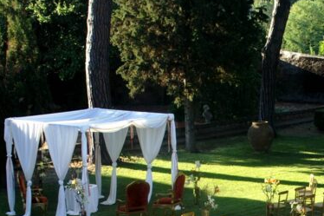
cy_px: 285
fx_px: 1034
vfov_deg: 11.6
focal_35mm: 115
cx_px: 303
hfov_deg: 17.5
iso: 100
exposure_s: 1/80
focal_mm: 28
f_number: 6.3
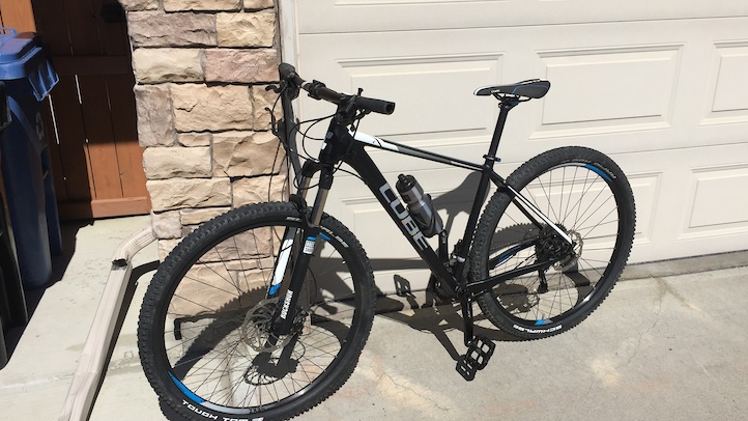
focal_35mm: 35
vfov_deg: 33.7
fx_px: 694
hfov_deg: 56.6
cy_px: 236
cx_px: 384
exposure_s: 1/3968
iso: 32
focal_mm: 4.15
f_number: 2.2
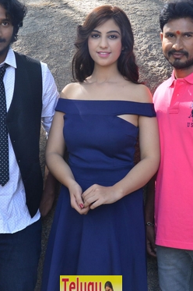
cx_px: 91
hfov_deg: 18.6
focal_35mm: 73
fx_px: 588
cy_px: 110
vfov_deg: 27.6
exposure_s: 1/125
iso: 500
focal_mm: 34
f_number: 8
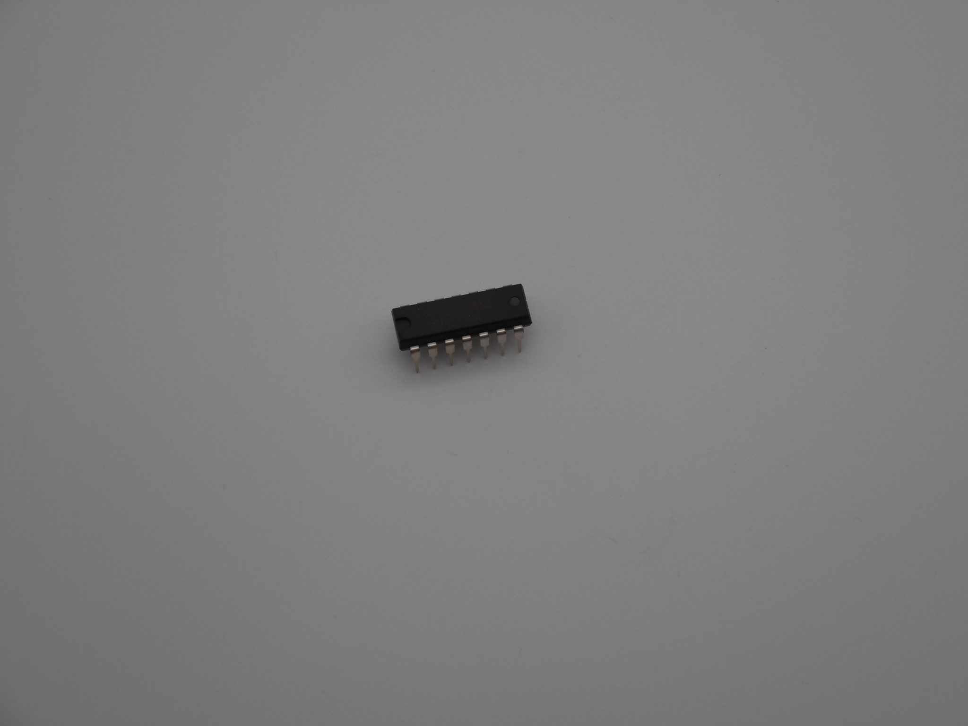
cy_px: 363
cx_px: 484
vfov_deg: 19.1
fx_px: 2153
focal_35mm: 77
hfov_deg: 25.3
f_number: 5.5
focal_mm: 13.8
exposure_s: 1/200
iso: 80
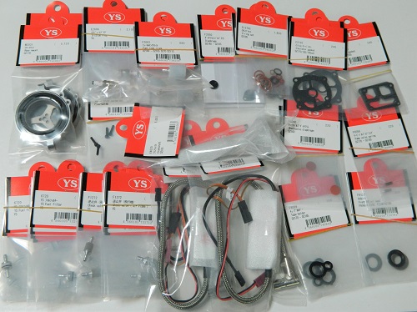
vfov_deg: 35.1
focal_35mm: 41
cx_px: 208
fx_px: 493
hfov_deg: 45.8
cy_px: 156
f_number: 3.5
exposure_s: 1/40
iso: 250
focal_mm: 7.3
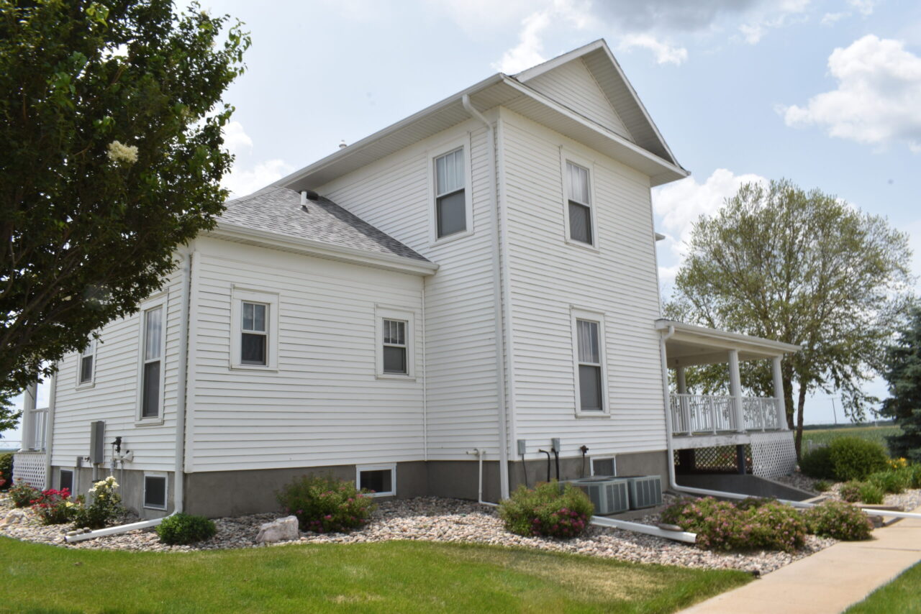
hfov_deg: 67.4
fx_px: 691
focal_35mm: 27
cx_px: 460
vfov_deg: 48.0
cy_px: 307
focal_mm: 18
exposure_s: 1/30
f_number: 22
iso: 100
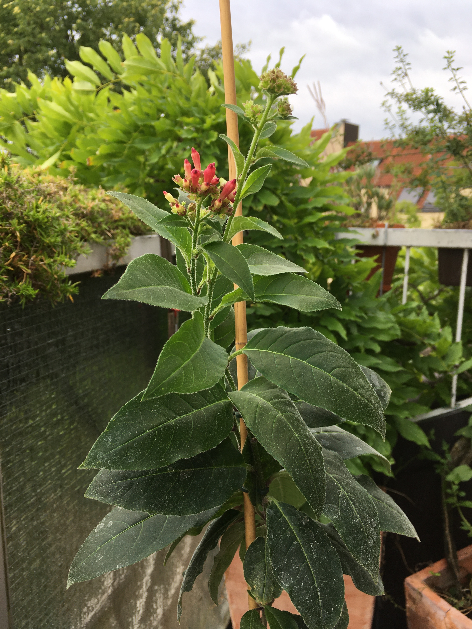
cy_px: 314
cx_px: 236
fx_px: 527
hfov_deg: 48.2
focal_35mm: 29
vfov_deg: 61.7
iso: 25
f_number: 2.2
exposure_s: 1/337
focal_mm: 4.15
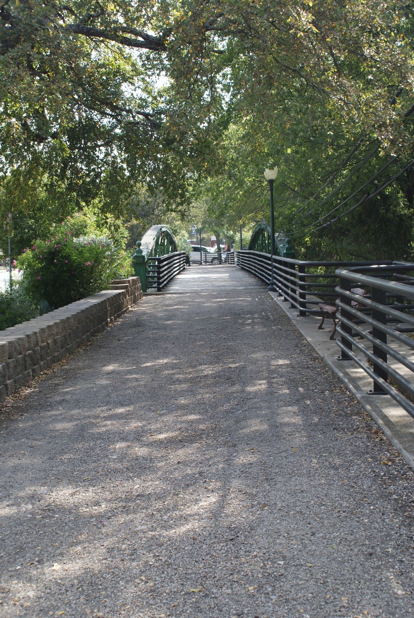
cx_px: 207
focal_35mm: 52
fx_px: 903
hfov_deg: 25.8
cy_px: 309
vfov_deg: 37.8
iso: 100
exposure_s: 1/60
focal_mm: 35
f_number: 8
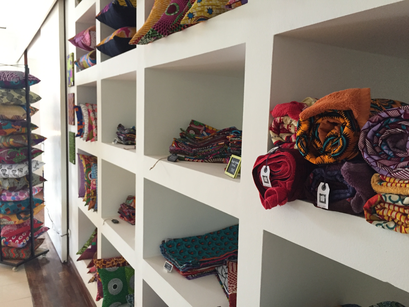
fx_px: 343
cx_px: 204
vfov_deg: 48.2
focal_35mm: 29
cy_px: 154
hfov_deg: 61.7
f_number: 2.2
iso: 320
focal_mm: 4.15
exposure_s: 1/33
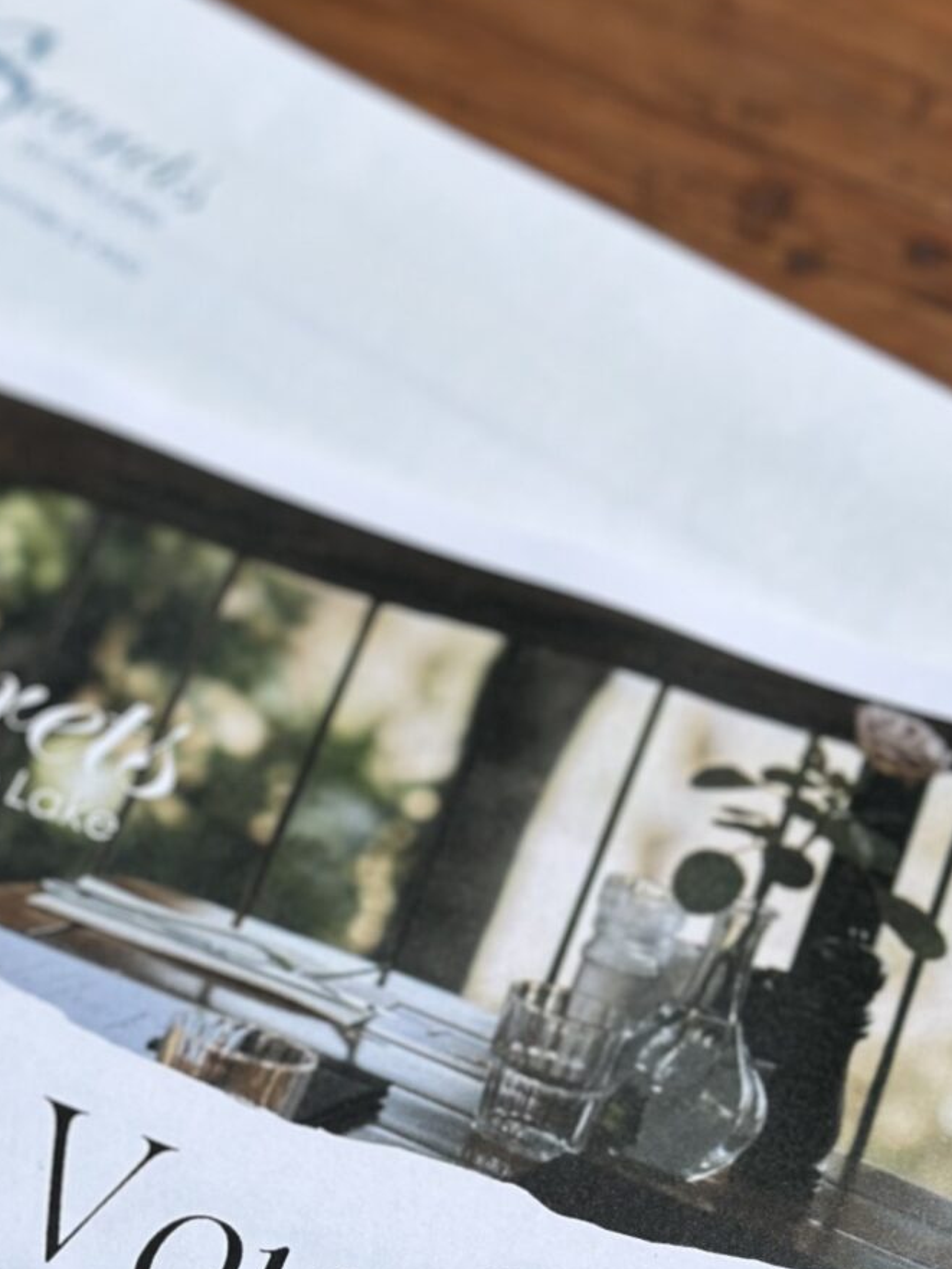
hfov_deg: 15.7
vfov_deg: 21.0
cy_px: 823
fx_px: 3409
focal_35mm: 93
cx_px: 128
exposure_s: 1/18868
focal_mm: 6.86
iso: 80
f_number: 1.78
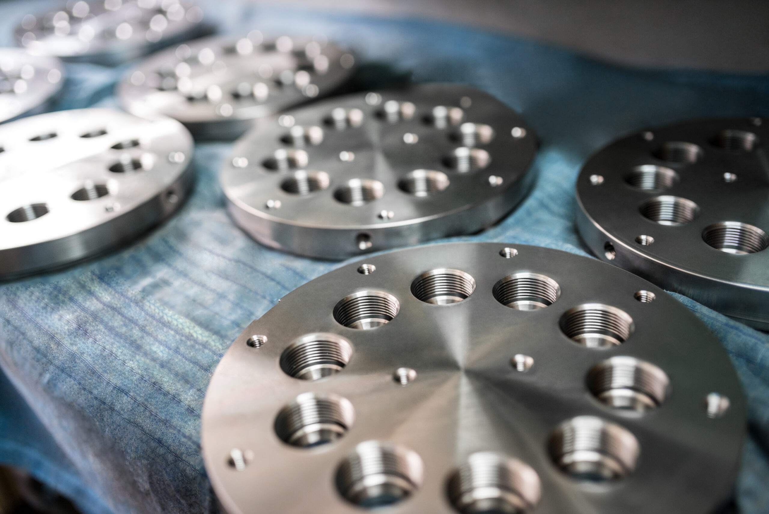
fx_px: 748
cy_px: 257
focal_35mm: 35
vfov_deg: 37.9
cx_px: 384
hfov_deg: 54.4
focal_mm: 35
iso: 800
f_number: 2
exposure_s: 1/125
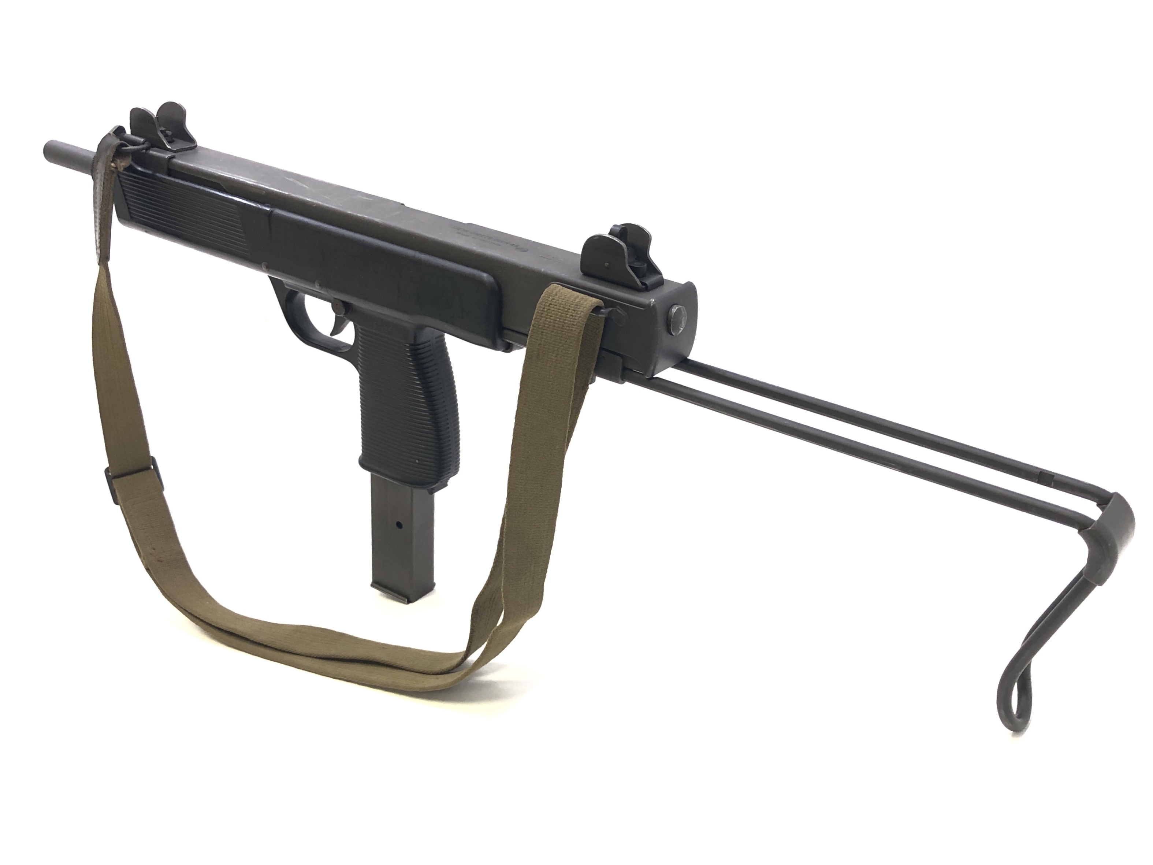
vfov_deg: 49.7
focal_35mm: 28
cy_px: 432
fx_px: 933
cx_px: 576
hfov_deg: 63.4
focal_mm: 3.99
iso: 32
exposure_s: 1/30
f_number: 1.8
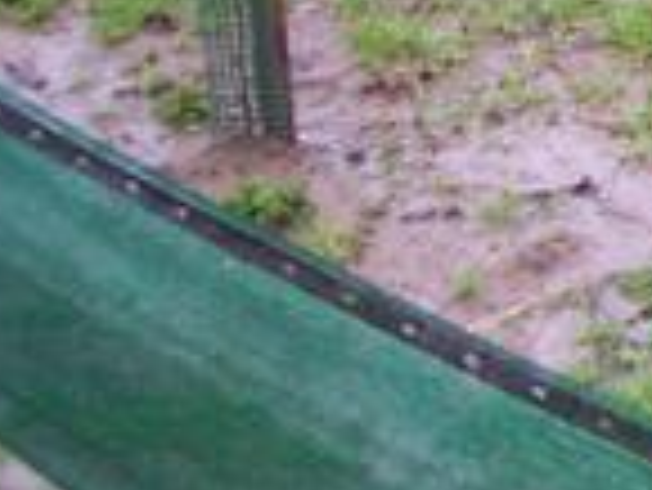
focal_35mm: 179
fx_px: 3374
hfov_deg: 10.1
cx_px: 1353
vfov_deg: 8.1
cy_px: -283
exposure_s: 1/60
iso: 140
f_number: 2.8
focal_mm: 8
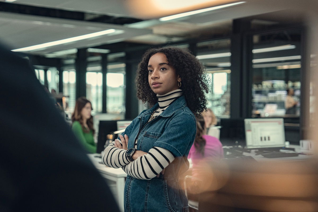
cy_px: 106
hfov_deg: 35.1
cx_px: 159
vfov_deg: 23.8
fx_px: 503
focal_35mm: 57
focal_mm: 57
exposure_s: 1/320
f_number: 2.8
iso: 3200
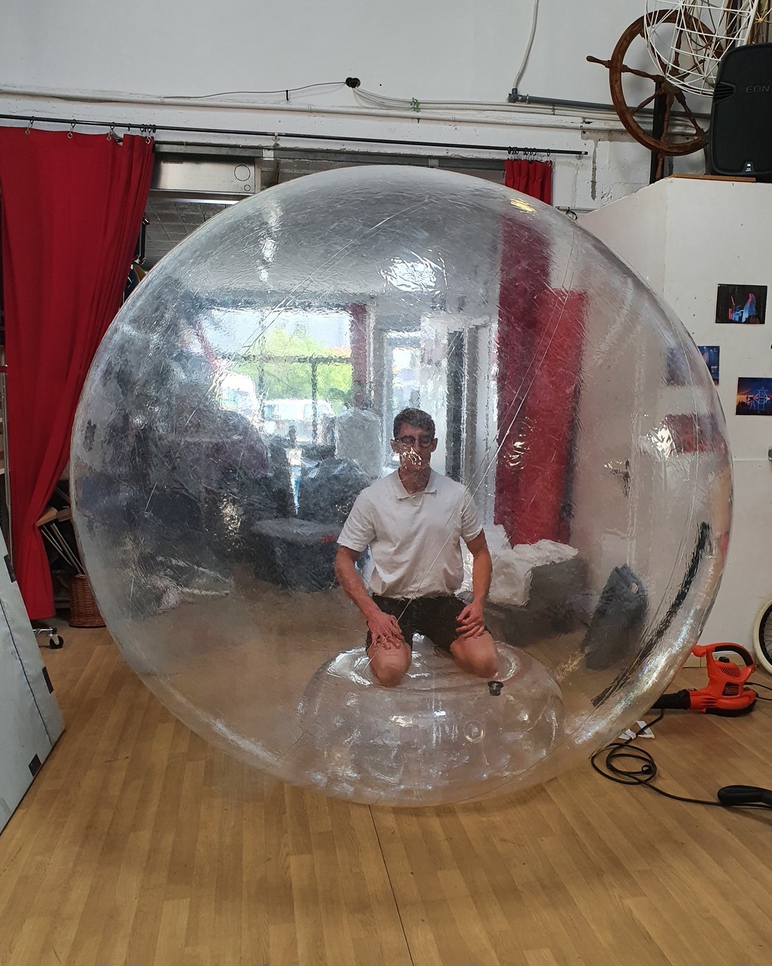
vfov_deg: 58.8
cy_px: 504
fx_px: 857
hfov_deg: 48.5
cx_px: 401
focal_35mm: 30
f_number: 2.4
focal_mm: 4.32
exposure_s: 1/100
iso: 100
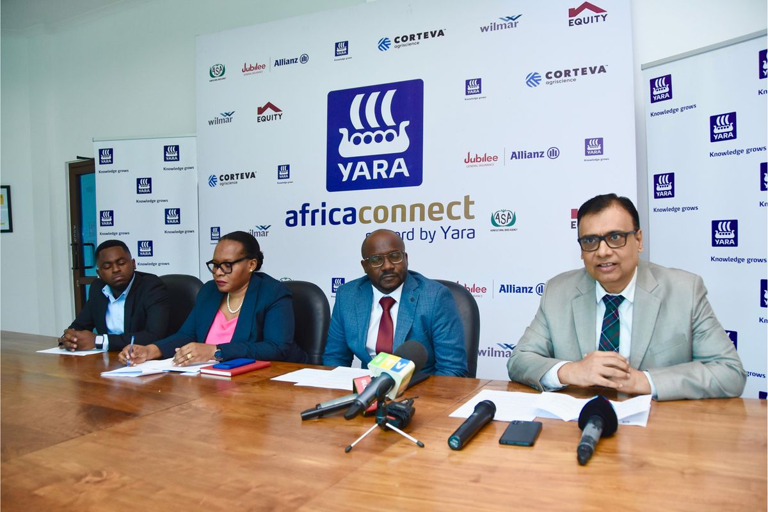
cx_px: 384
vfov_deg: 47.9
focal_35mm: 27
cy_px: 256
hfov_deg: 67.4
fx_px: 576
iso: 1000
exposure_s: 1/100
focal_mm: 18
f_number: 3.5
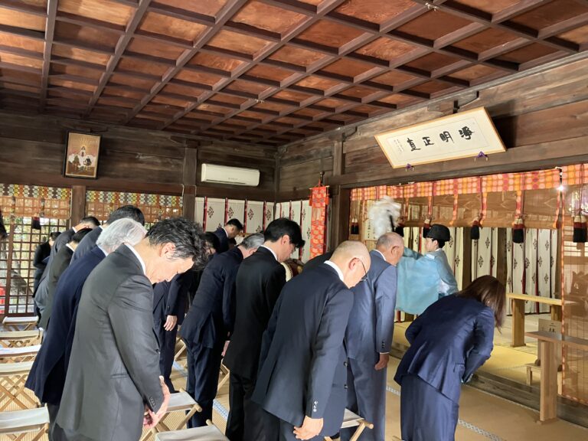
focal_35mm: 28
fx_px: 476
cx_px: 294
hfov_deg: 63.4
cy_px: 220
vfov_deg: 49.7
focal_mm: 3.99
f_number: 1.8
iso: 320
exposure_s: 1/25
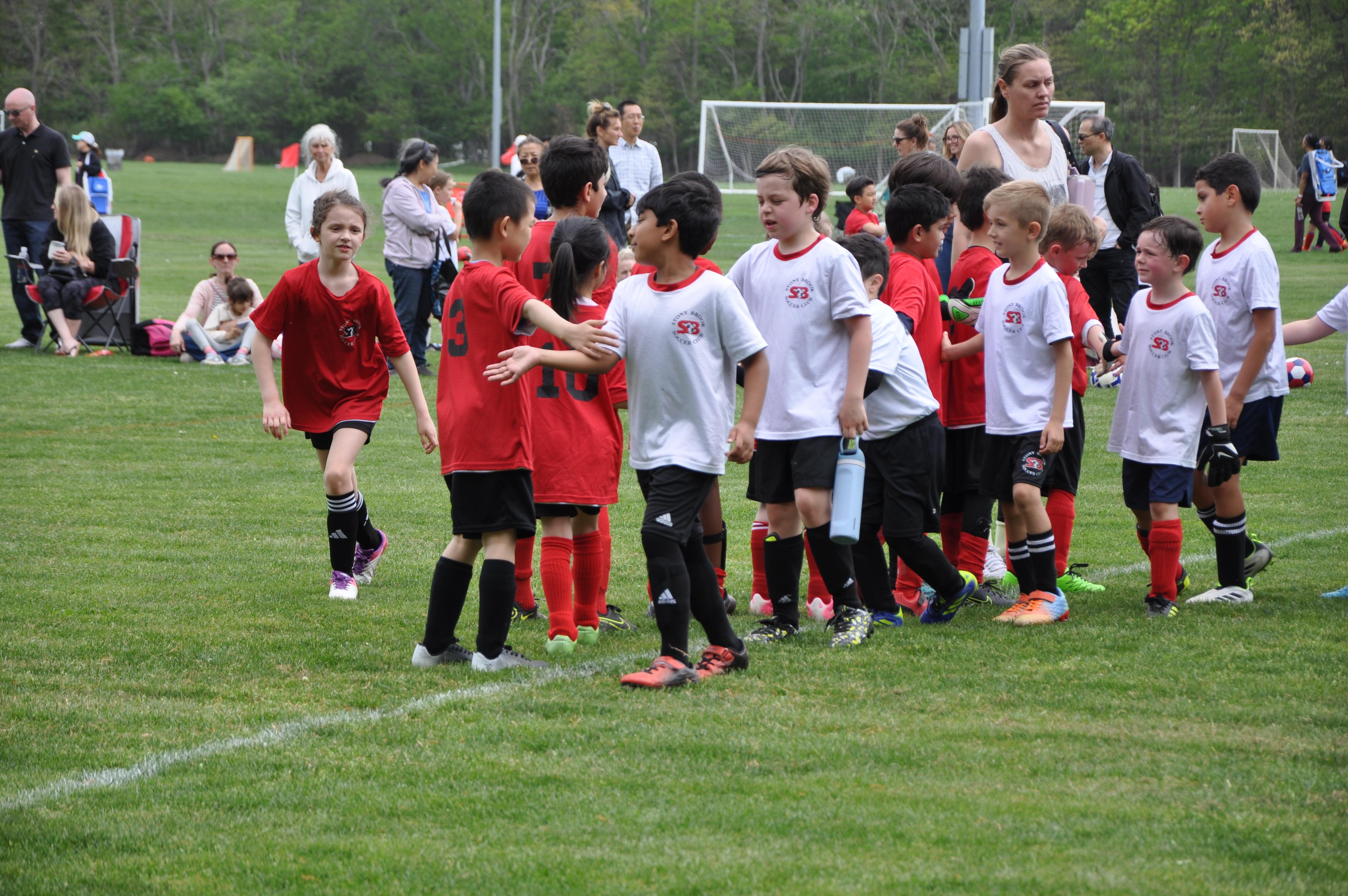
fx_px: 5890
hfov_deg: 13.1
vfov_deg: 8.7
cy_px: 448
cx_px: 674
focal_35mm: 158
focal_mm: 105
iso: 250
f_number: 5.6
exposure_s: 1/500
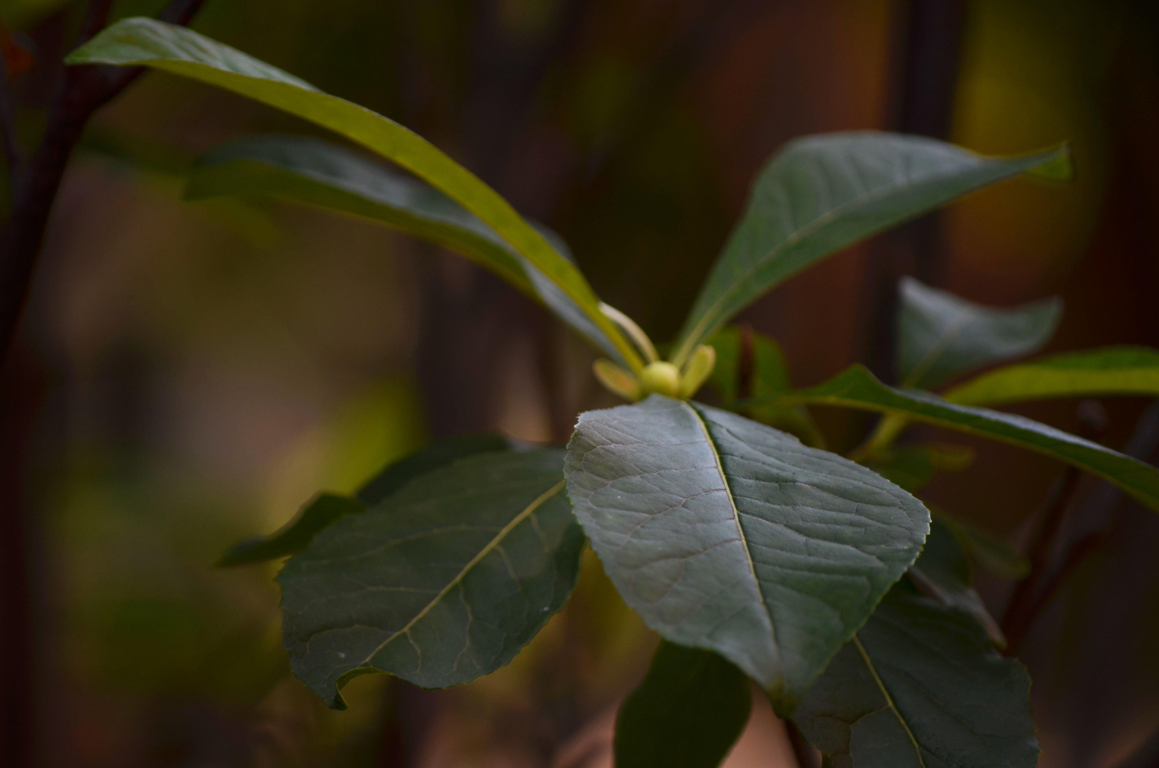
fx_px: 9638
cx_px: 580
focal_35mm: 300
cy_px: 384
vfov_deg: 4.6
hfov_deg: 6.9
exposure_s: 1/200
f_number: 5.6
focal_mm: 200
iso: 100
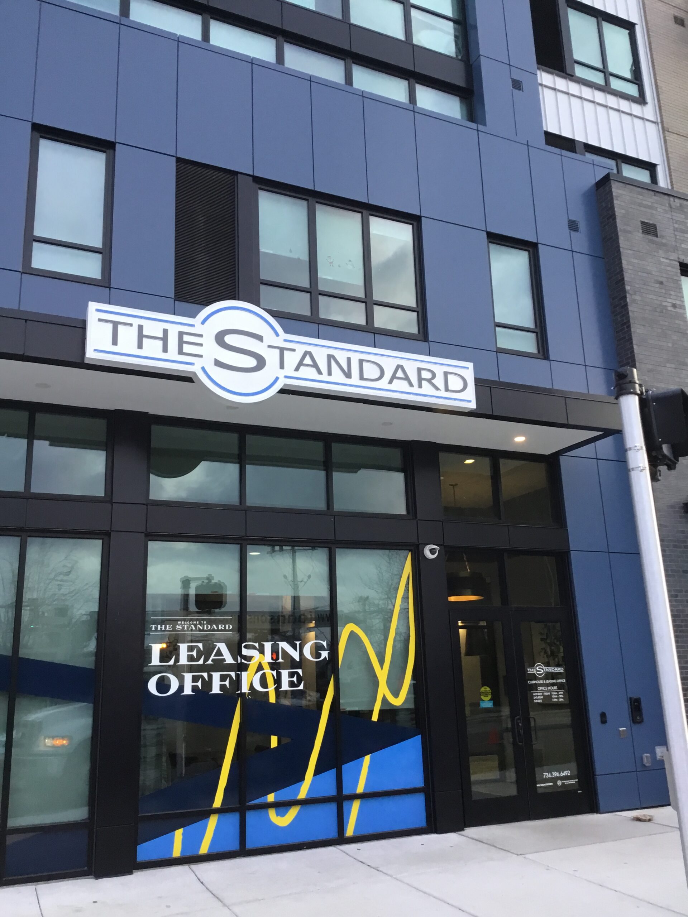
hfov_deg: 45.4
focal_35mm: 31
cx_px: 344
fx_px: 822
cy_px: 458
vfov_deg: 58.4
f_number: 2.4
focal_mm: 3.3
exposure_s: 1/30
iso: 32
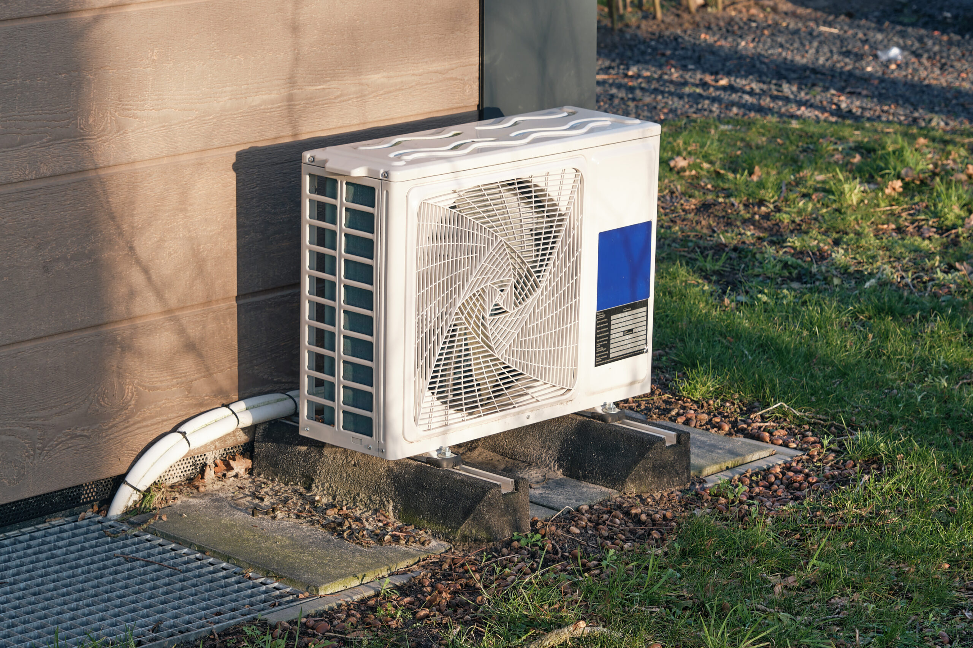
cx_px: 486
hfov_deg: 17.9
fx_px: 3081
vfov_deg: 12.0
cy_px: 324
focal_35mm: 114
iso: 200
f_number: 6.4
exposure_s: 1/180
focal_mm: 76.3
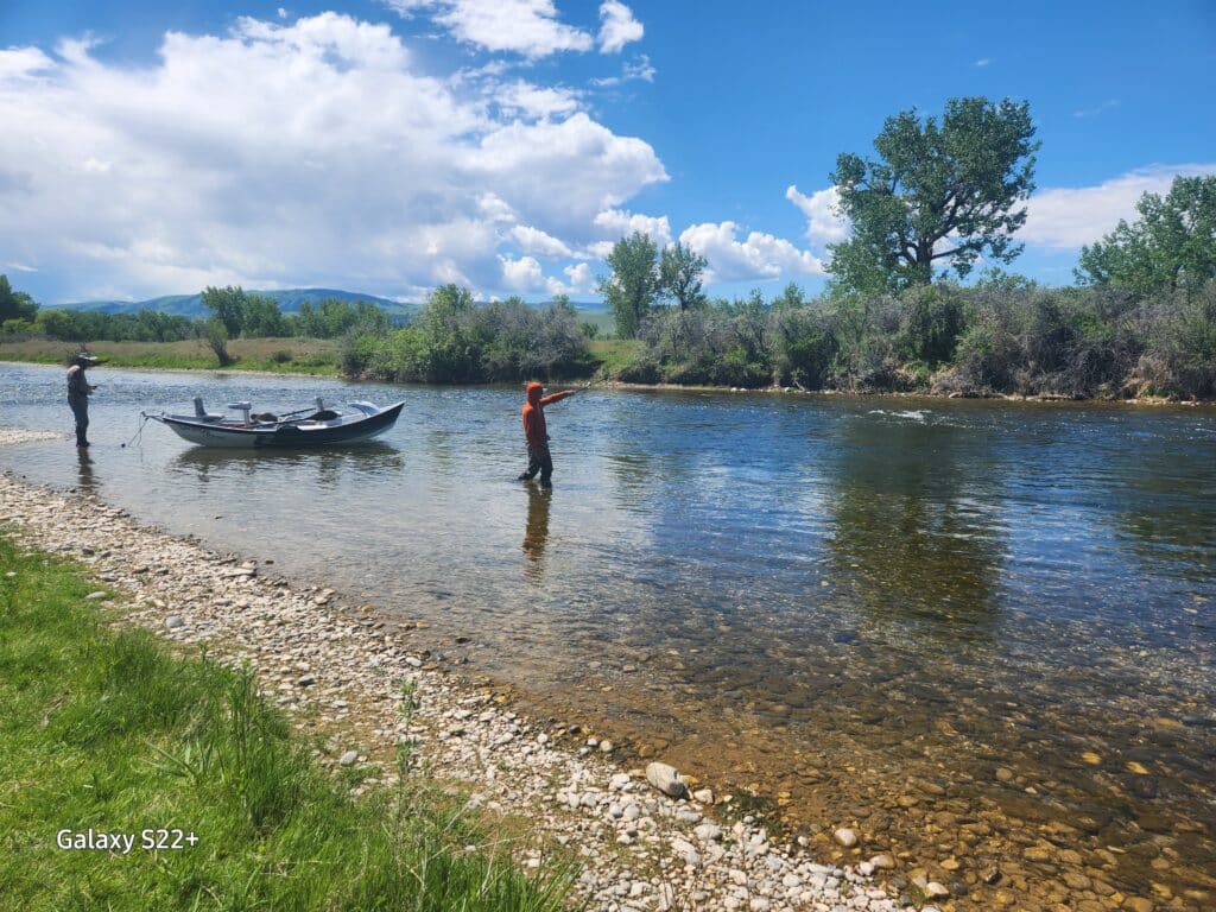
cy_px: 456
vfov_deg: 58.9
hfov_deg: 73.9
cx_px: 608
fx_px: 808
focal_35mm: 23
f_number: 1.8
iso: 20
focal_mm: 5.4
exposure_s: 1/1619
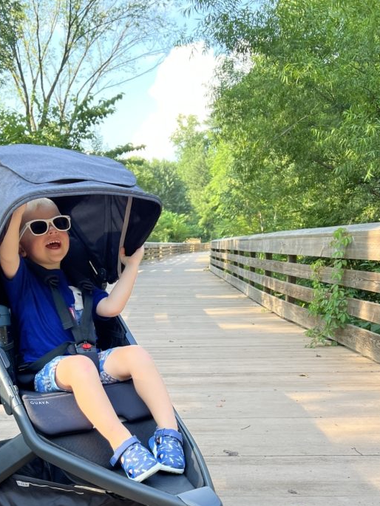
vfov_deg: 42.5
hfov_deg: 33.3
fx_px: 629
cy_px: 377
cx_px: 126
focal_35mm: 43
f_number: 1.5
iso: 50
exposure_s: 1/316
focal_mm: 5.7
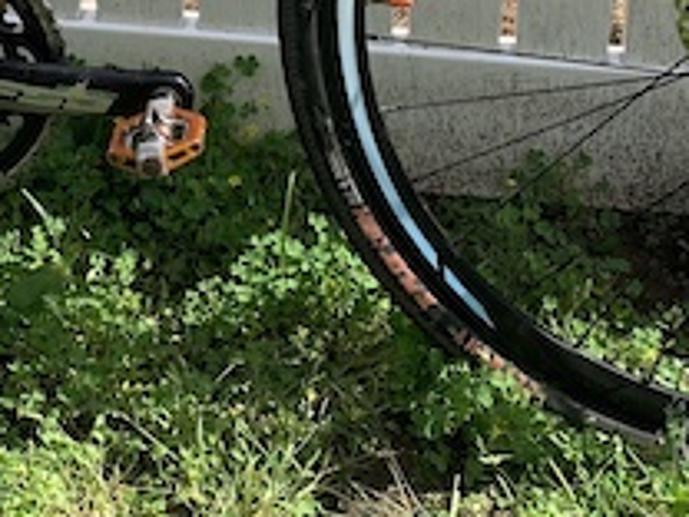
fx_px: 1990
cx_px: 176
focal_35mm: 100
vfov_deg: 13.7
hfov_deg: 19.5
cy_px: -308
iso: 25
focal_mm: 4.25
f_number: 1.8
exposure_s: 1/1136
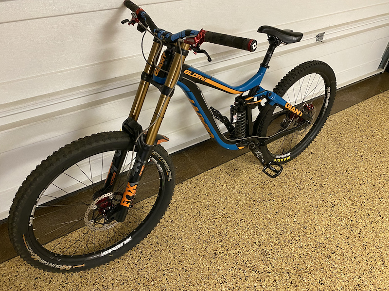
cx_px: 194
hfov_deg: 67.3
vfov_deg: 53.1
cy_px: 146
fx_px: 292
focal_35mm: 26
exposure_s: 1/40
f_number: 1.8
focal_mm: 4.25
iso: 400
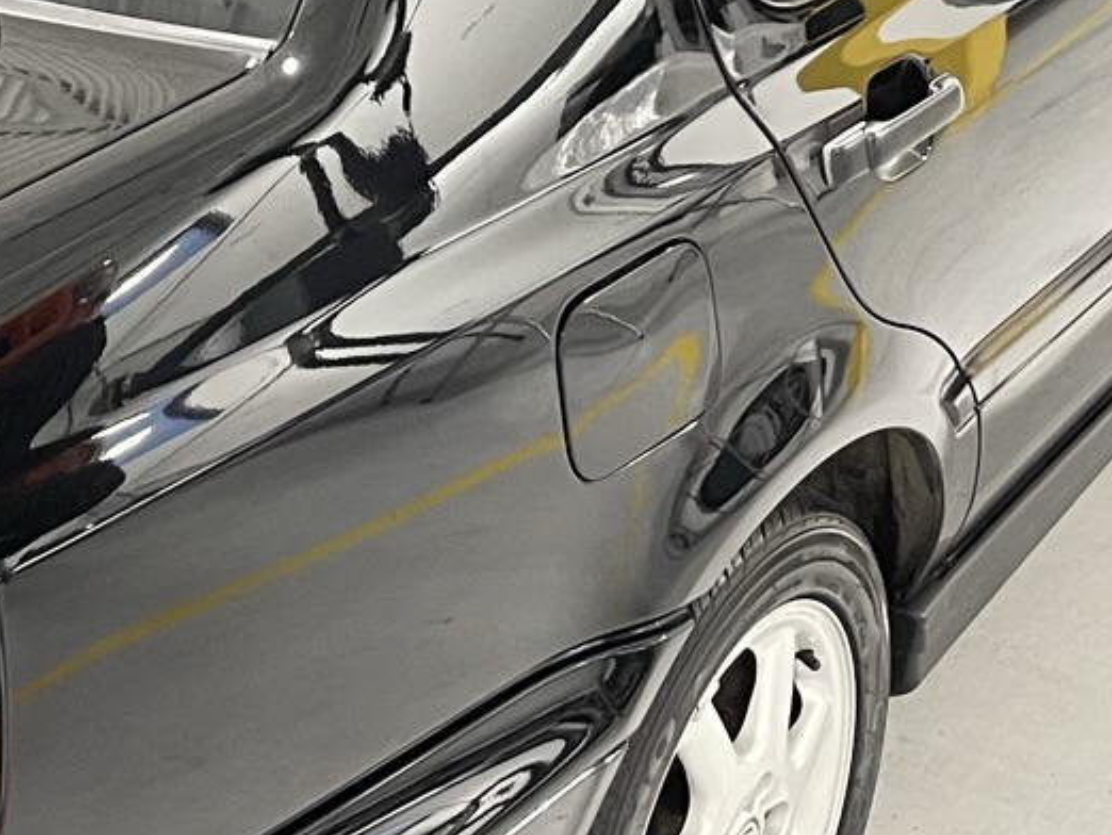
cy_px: 75
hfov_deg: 19.0
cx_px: 158
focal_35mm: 102
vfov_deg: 14.4
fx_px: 3278
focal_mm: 5.1
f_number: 1.6
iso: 500
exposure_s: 1/58
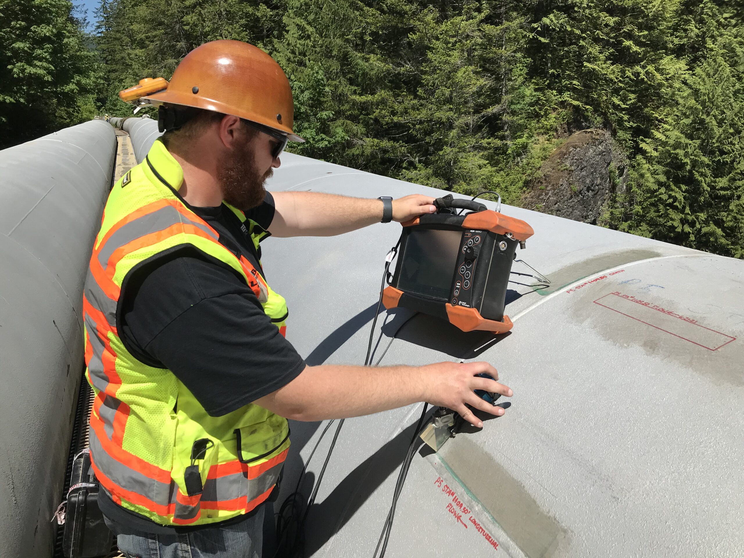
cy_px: 279
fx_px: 602
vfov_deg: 49.7
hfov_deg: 63.4
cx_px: 372
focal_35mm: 28
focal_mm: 3.99
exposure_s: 1/3195
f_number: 1.8
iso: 20
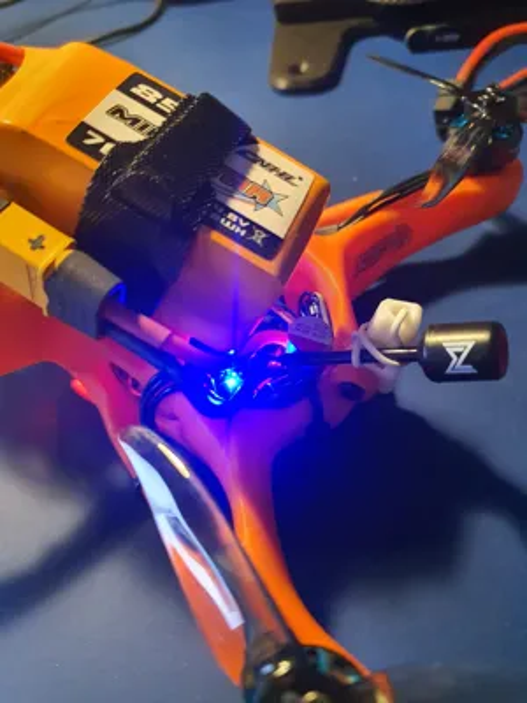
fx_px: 528
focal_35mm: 26
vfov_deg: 67.3
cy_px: 352
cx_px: 264
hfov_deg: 53.1
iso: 640
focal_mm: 4.3
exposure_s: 1/50
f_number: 1.5
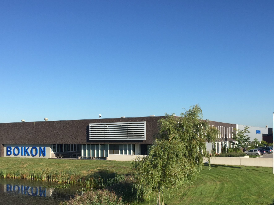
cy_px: 143
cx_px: 134
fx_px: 332
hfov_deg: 44.8
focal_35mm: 42
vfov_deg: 33.9
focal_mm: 4.15
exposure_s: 1/1647
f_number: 2.2
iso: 32
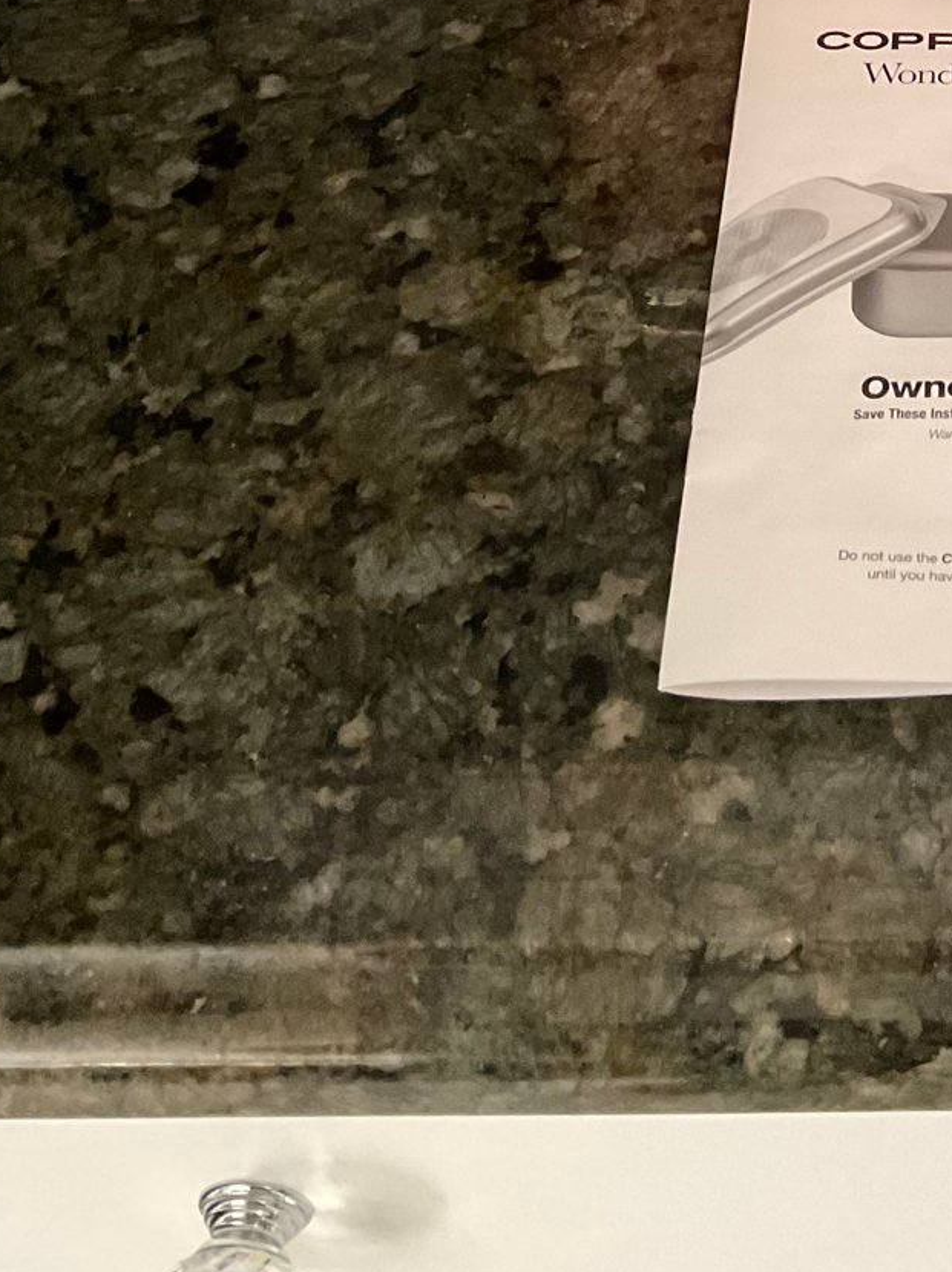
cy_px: -207
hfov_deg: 20.1
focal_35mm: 70
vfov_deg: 25.3
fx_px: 2569
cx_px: 1030
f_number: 1.8
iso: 250
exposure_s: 1/30
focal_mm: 3
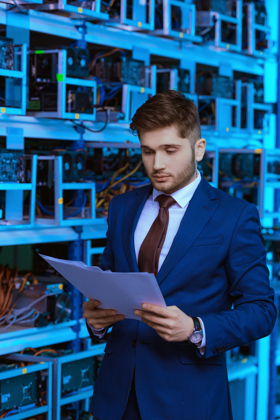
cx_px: 140
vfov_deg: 18.6
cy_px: 210
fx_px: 1282
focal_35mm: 110
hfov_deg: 12.5
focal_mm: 110
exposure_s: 1/160
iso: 125
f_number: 4.5
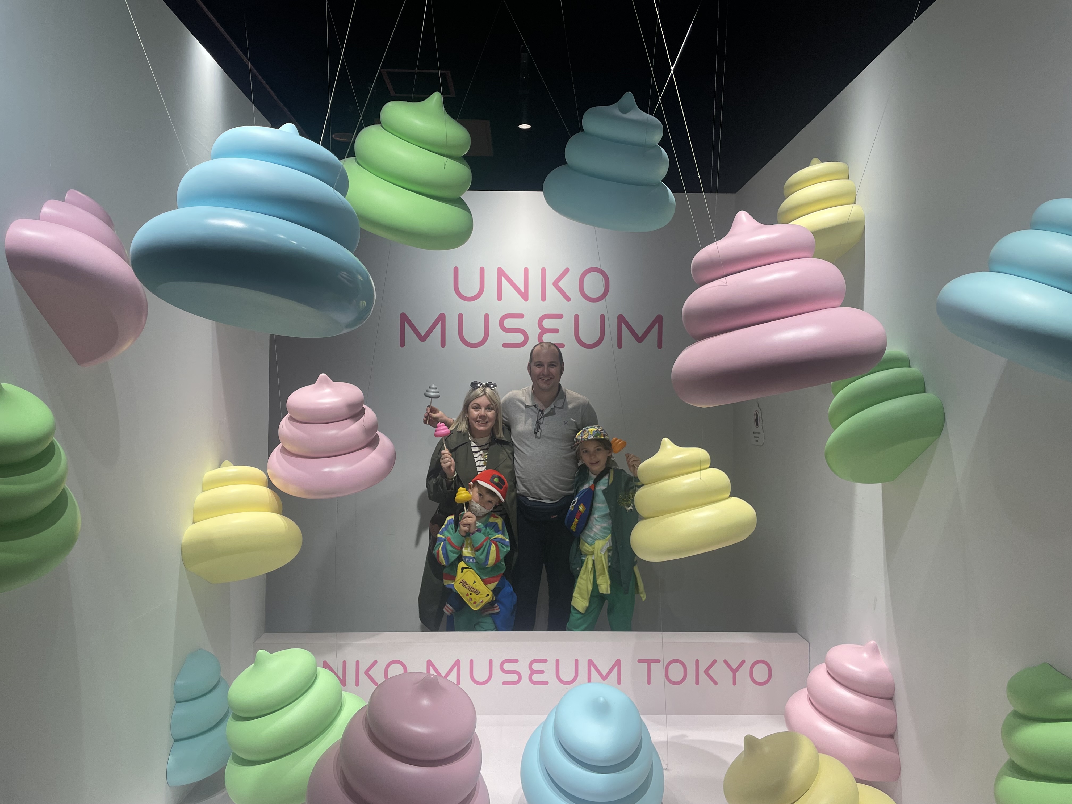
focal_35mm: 26
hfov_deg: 67.3
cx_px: 536
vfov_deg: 53.1
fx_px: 805
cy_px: 402
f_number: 1.6
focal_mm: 4.2
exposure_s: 1/176
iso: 64
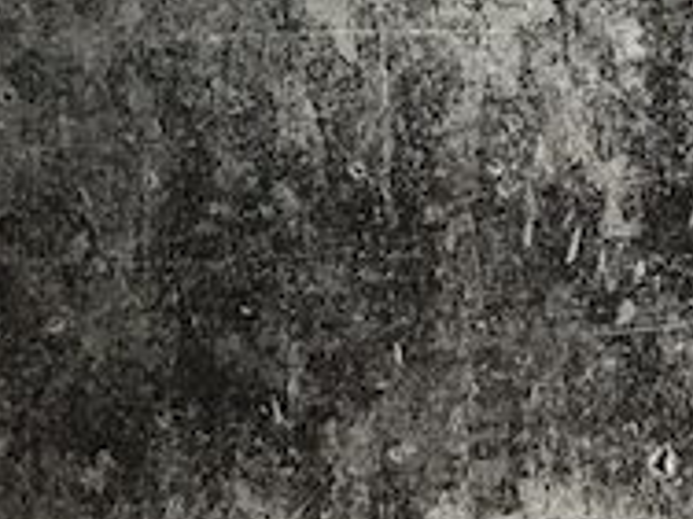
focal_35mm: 104
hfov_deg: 18.9
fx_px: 2082
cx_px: 240
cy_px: -226
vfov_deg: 13.5
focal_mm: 3.99
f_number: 1.8
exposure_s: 1/17
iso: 40
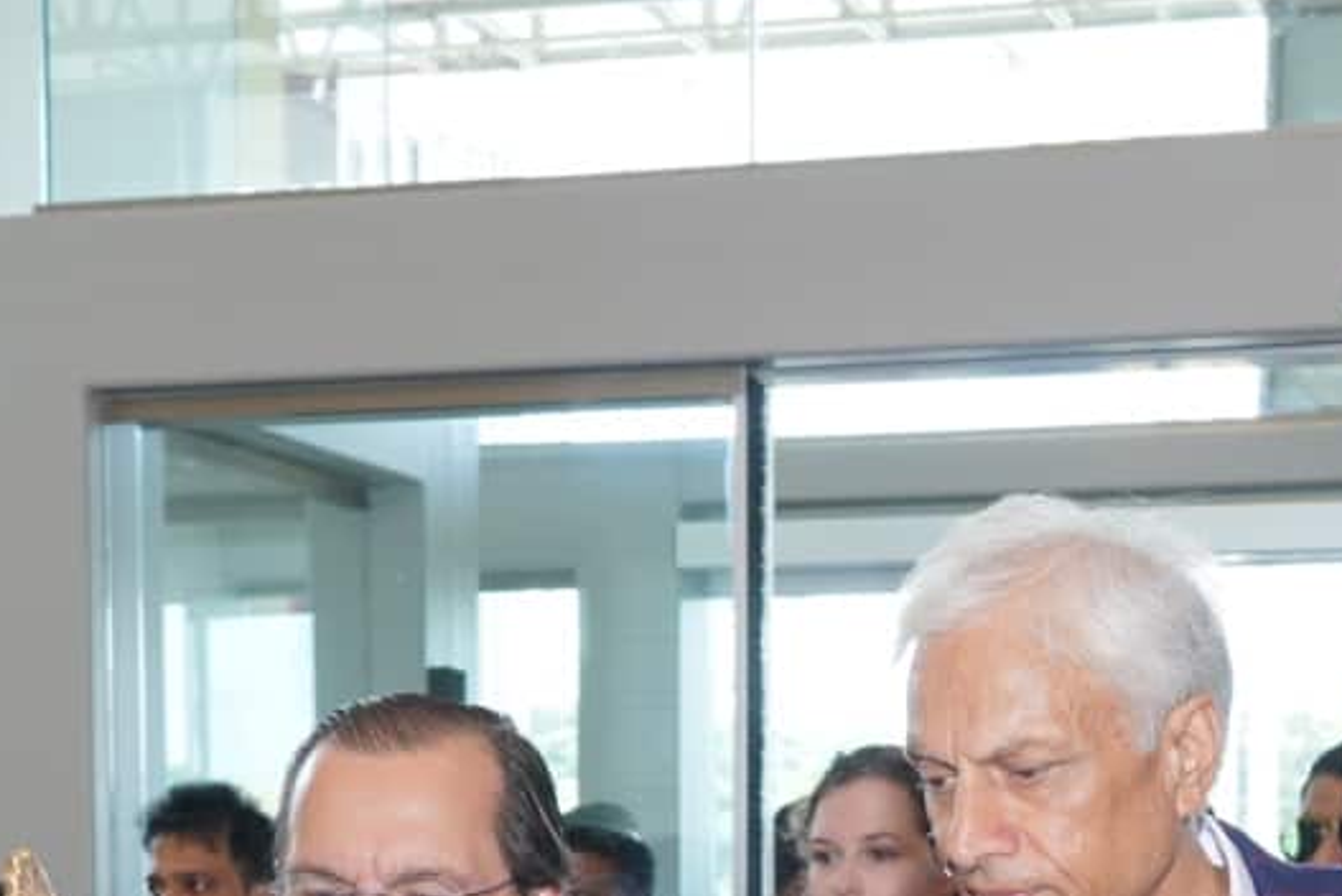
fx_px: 3319
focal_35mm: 89
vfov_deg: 14.4
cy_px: 1311
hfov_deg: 22.7
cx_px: 988
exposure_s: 1/160
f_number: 6.3
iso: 1250
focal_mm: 29
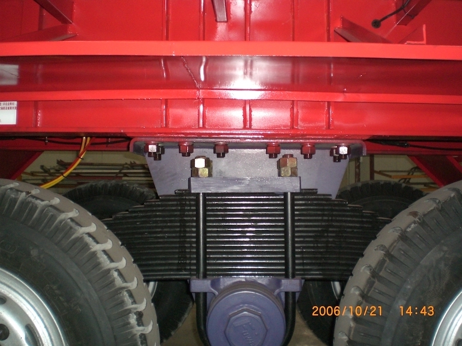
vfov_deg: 37.7
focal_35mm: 38
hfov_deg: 49.0
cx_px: 231
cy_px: 173
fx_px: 507
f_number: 3.1
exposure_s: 1/60
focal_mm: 6.3
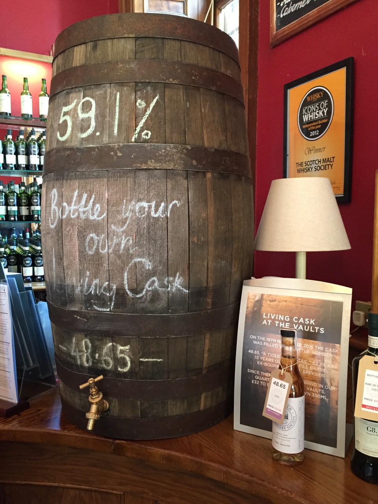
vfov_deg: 61.7
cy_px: 252
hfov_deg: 48.2
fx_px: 422
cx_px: 189
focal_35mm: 29
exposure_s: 1/20
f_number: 2.2
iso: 250
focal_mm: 4.15
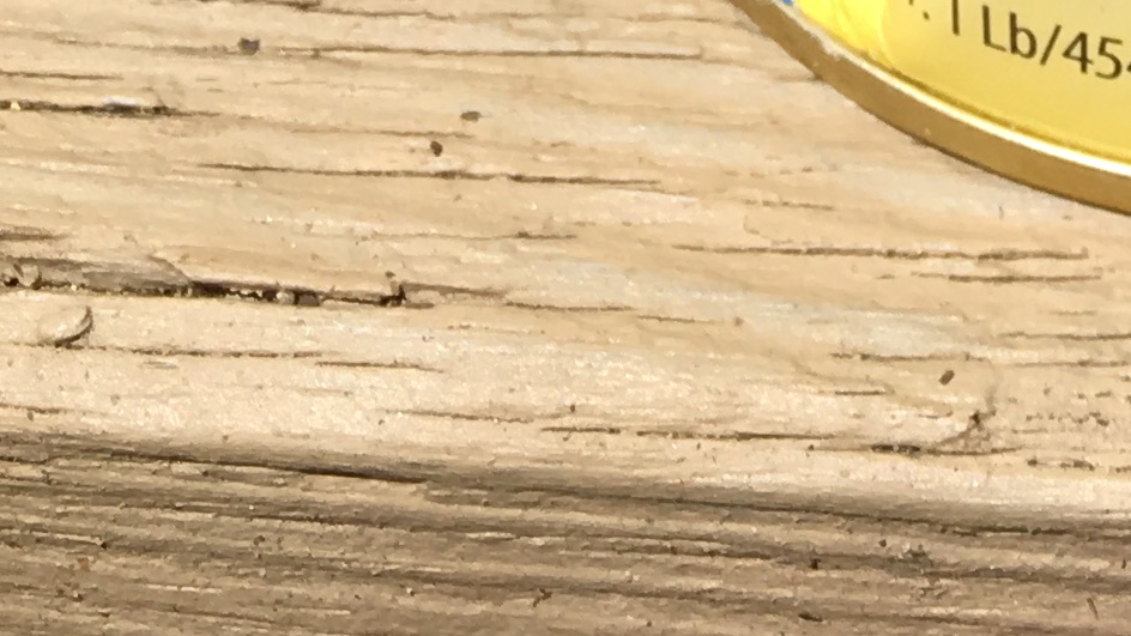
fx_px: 4049
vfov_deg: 7.3
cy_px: -1649
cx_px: 1487
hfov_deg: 15.1
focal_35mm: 135
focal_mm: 4.15
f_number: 2.2
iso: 25
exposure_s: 1/1709
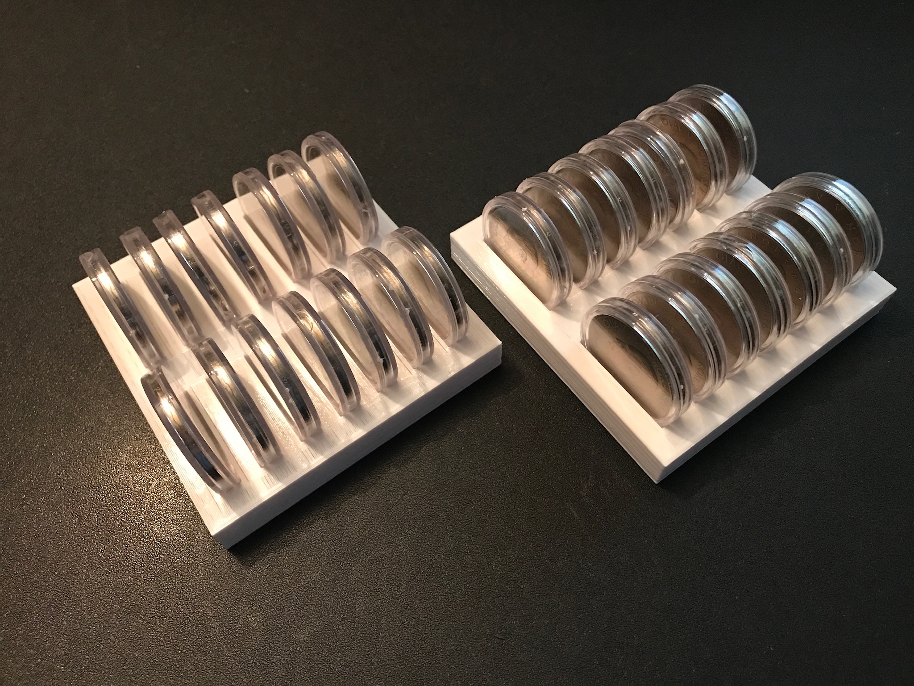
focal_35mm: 28
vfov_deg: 49.7
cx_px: 457
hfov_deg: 63.4
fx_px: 739
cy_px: 343
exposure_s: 1/7
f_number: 1.8
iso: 80
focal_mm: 3.99
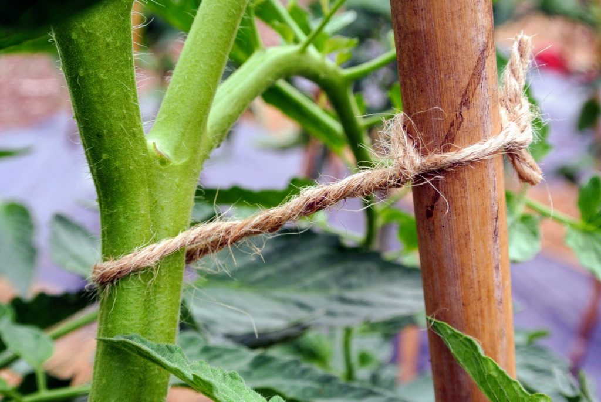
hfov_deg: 32.8
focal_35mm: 61
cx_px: 300
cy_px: 201
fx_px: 1020
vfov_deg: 22.3
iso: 125
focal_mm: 22.7
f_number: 5.6
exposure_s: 1/125
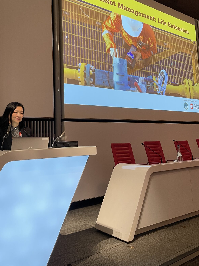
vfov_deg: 53.4
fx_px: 261
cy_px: 102
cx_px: 91
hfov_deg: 41.8
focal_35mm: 34
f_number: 1.6
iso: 100
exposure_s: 1/60
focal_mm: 4.2
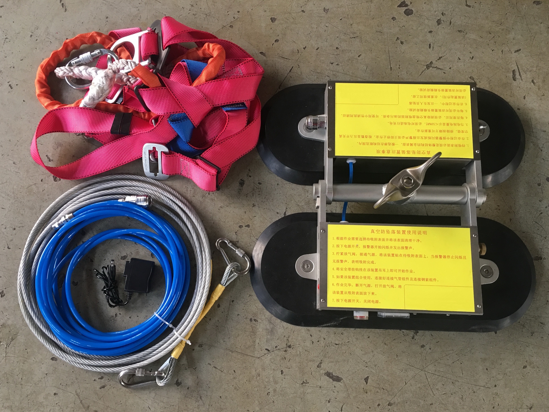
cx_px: 270
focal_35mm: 30
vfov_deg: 46.8
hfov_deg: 60.0
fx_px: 476
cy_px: 210
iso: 50
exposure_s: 1/17
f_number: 2.2
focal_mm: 4.15
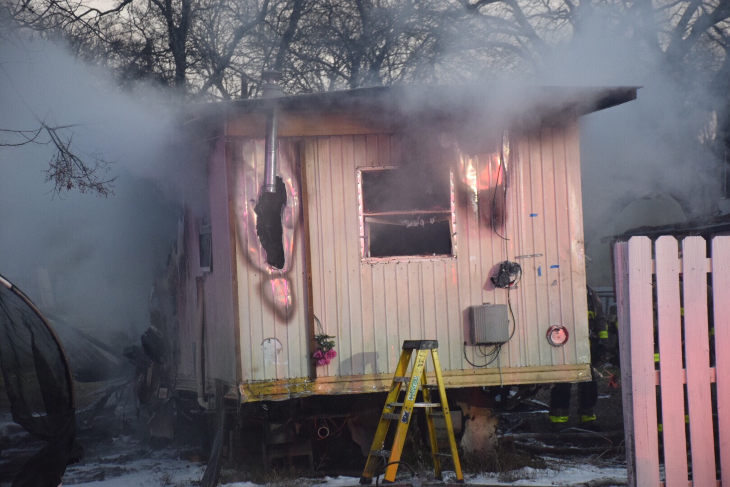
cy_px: 244
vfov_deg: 11.4
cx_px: 365
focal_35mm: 120
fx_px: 2433
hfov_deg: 17.1
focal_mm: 80
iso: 2000
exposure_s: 1/125
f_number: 5.3
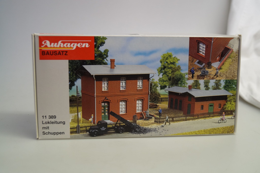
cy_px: 86
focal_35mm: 42
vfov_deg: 31.9
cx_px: 130
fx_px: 303
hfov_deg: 46.4
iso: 640
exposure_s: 1/160
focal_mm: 28
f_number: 4.5
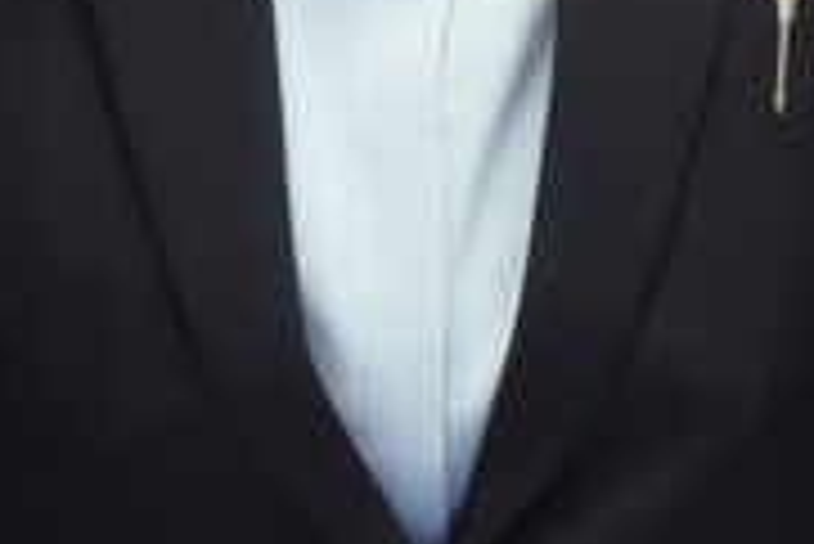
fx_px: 5386
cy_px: -616
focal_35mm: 238
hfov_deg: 8.6
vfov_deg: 5.6
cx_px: 814
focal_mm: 42
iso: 2500
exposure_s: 1/160
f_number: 4
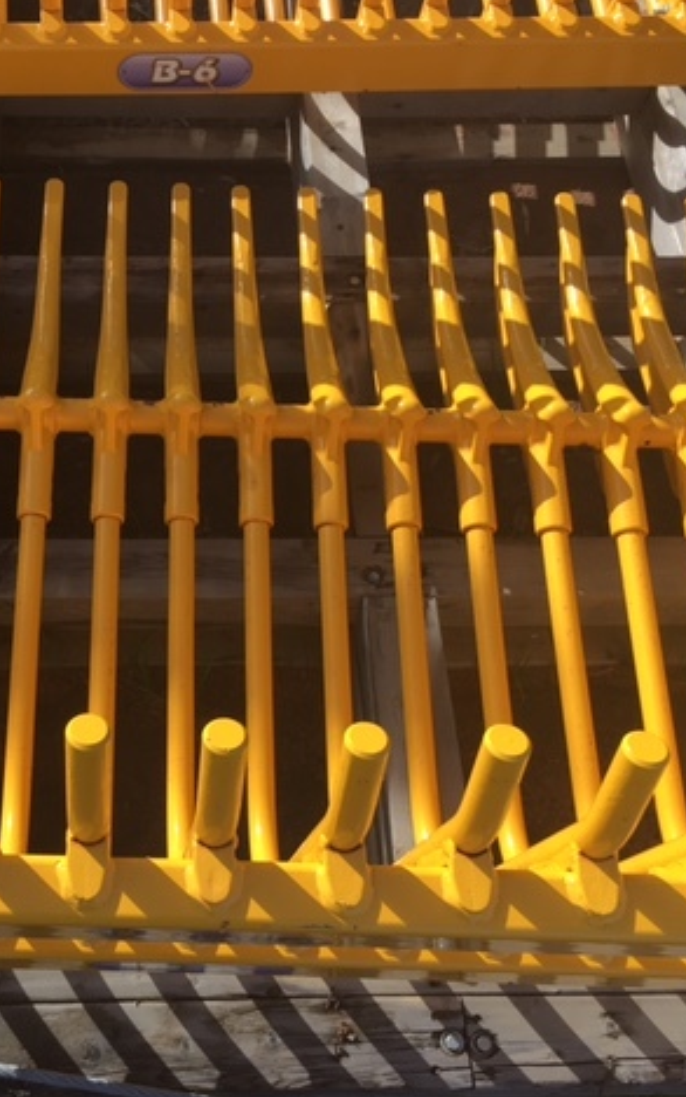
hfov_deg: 29.9
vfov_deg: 47.2
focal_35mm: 42
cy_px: 539
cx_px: 138
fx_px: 1255
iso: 25
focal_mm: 4.15
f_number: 2.2
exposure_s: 1/810
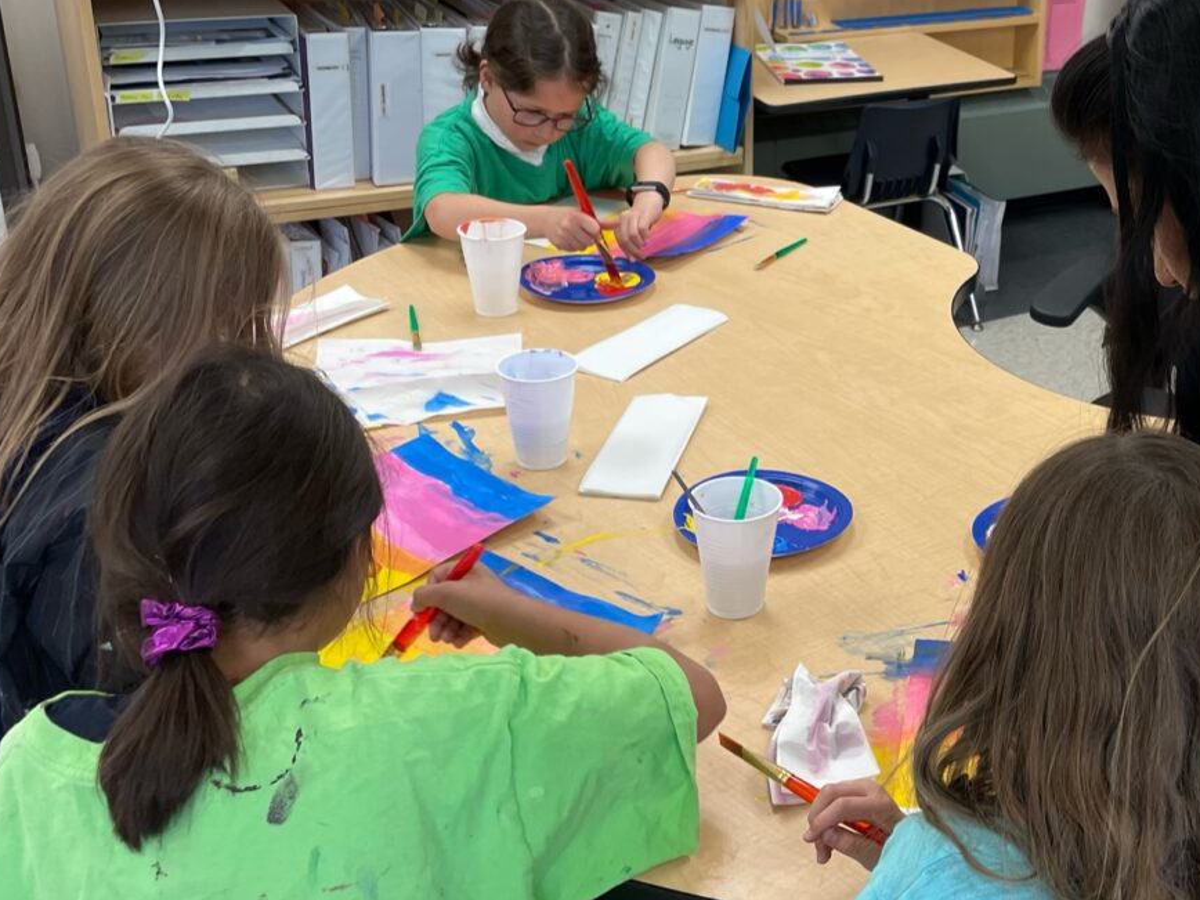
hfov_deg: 39.7
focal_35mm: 46
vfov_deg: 31.4
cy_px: 370
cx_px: 954
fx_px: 1595
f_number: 1.6
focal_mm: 4.2
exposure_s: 1/120
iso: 100
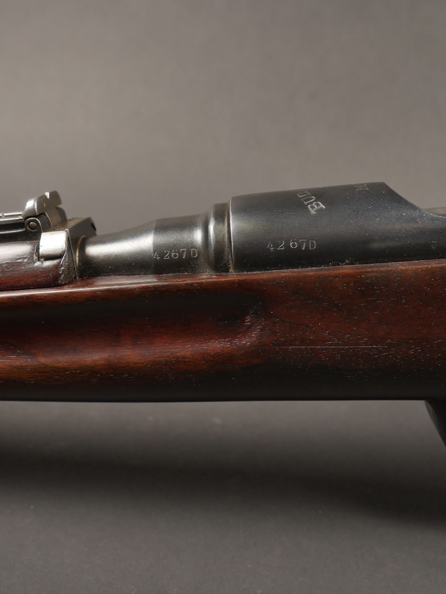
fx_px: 550
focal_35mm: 32
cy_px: 297
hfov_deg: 44.2
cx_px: 223
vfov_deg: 56.8
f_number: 5.6
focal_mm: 16
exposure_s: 1/160
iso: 200
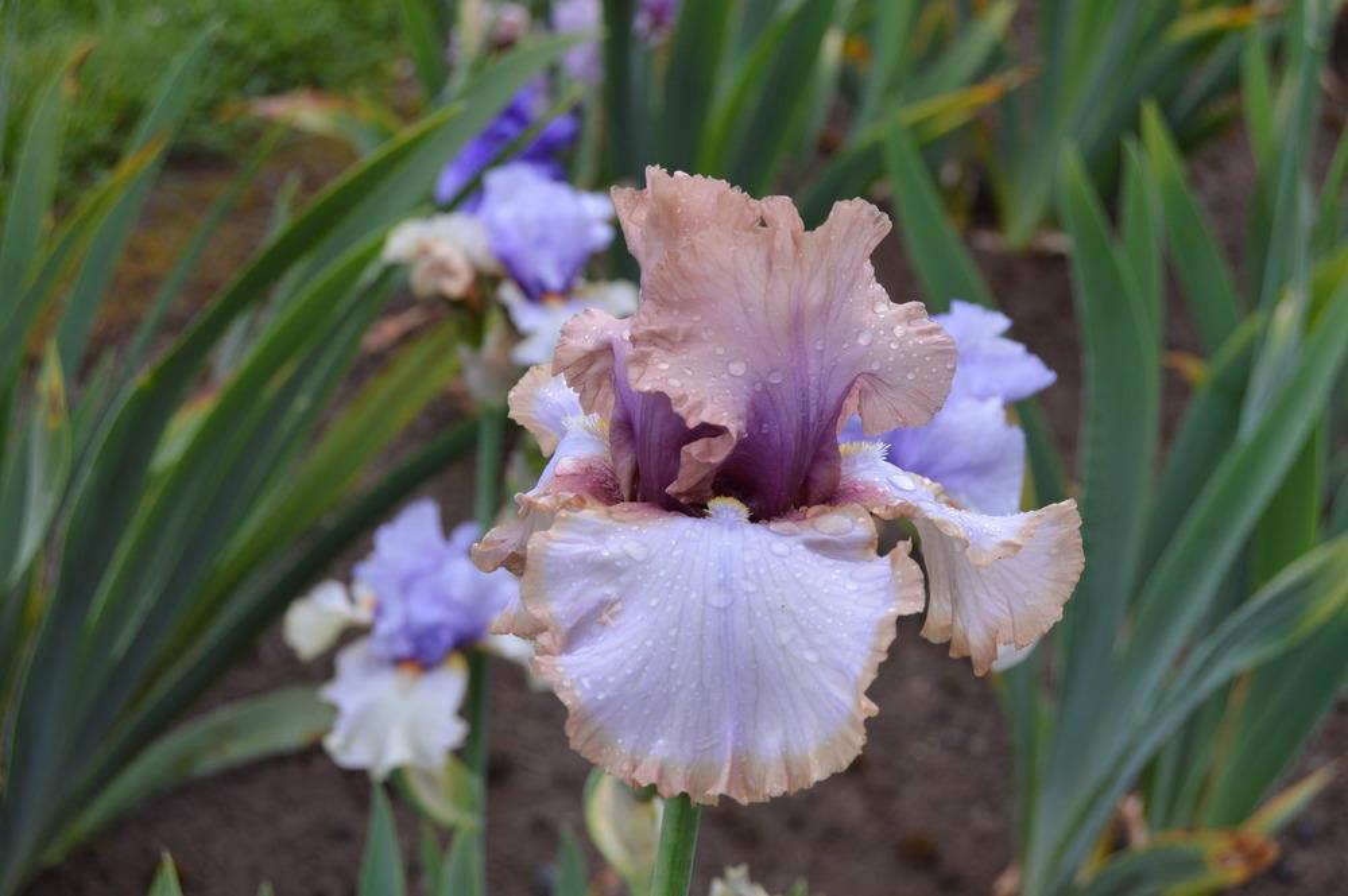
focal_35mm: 75
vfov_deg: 18.2
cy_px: 448
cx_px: 674
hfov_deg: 27.0
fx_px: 2806
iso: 400
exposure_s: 1/125
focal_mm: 50
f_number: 8
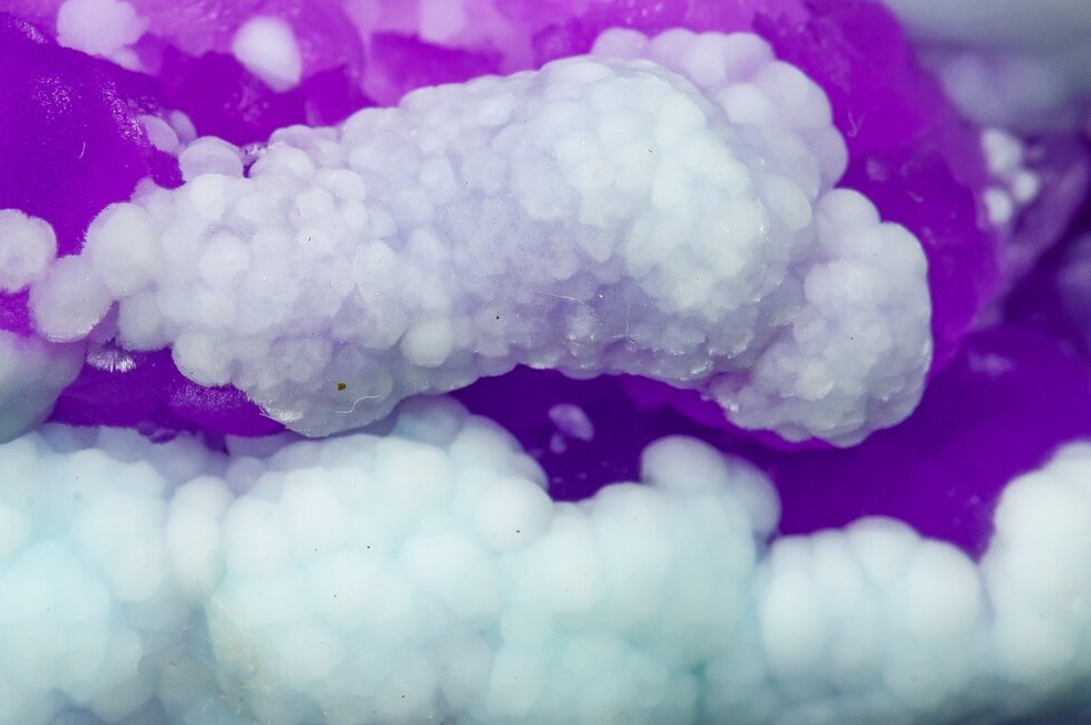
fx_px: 4419
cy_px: 210
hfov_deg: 14.0
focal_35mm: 146
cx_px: 224
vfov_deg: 9.4
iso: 250
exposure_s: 1/5
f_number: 25
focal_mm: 60
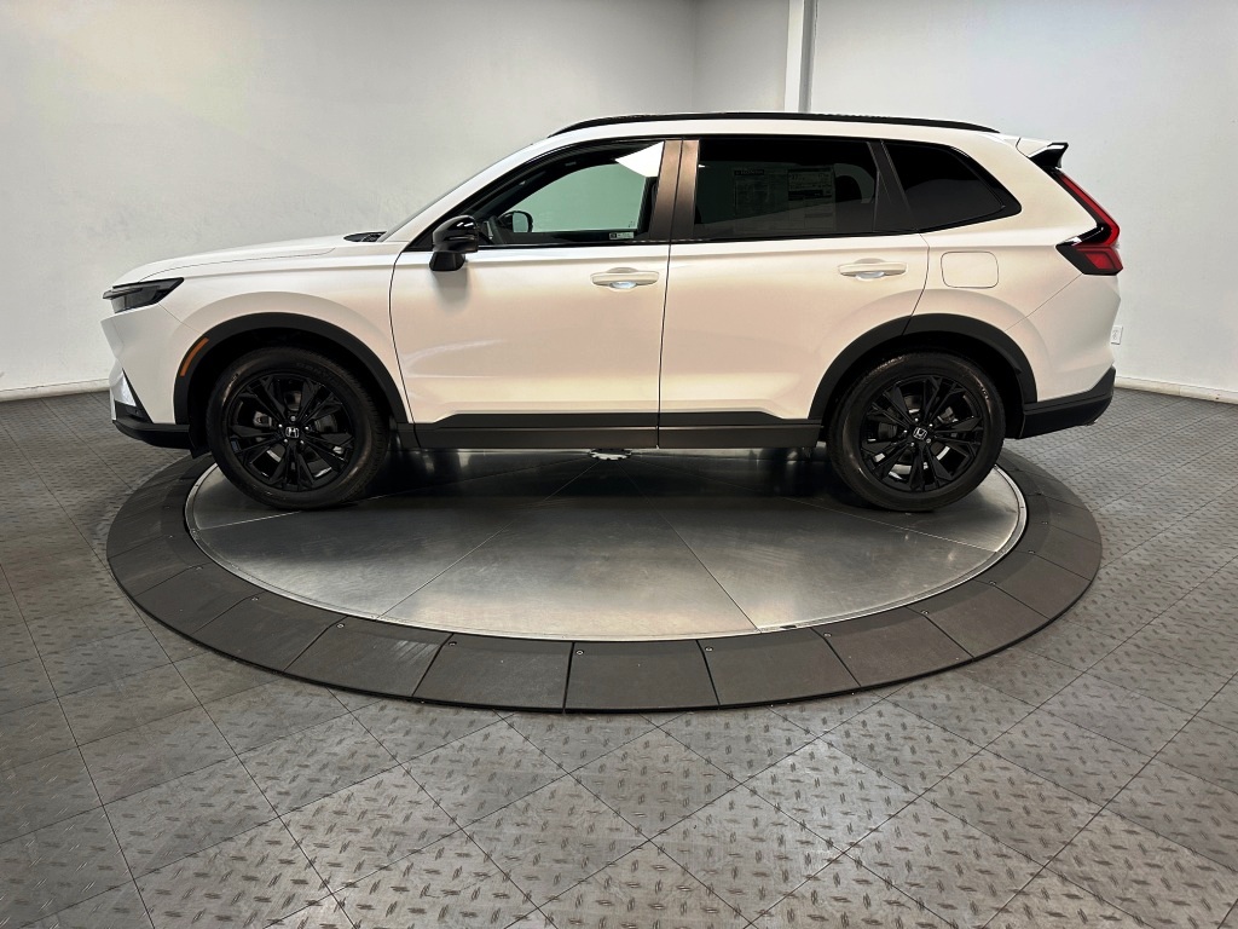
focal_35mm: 24
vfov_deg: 56.8
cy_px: 464
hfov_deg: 71.6
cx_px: 619
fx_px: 858
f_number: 1.78
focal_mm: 6.86
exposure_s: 1/60
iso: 250
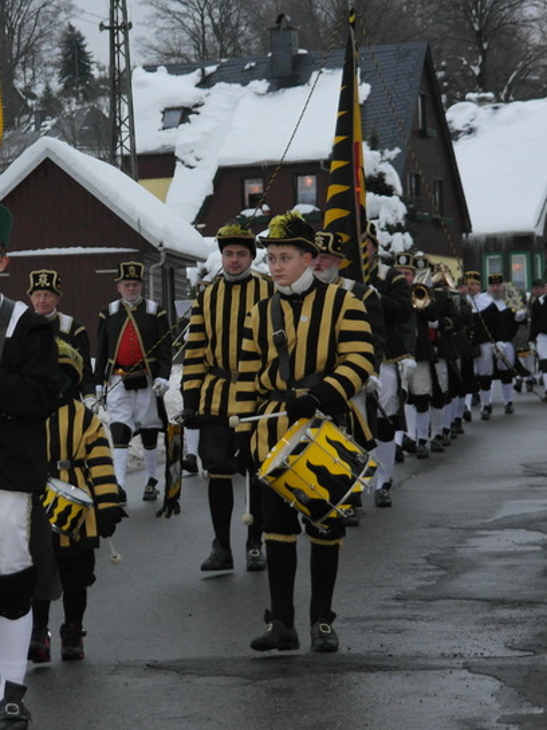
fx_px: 3203
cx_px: 109
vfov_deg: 13.0
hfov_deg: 9.7
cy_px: 336
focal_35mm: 152
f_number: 5.6
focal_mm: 55
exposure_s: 1/80
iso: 800
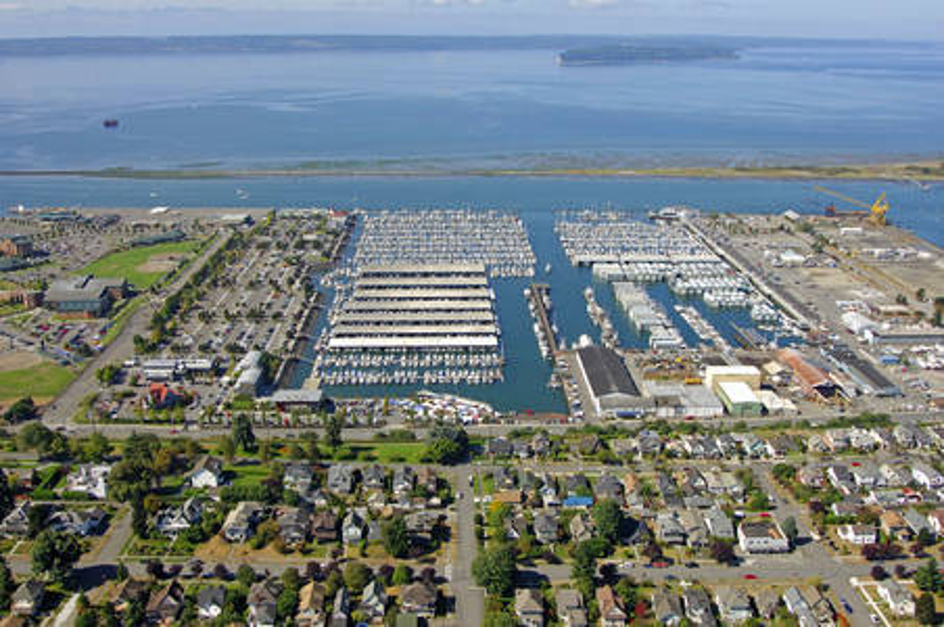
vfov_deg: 36.8
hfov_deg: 53.2
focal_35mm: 36
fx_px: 943
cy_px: 314
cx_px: 472
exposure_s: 1/1000
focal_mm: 24
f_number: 6.3
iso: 400
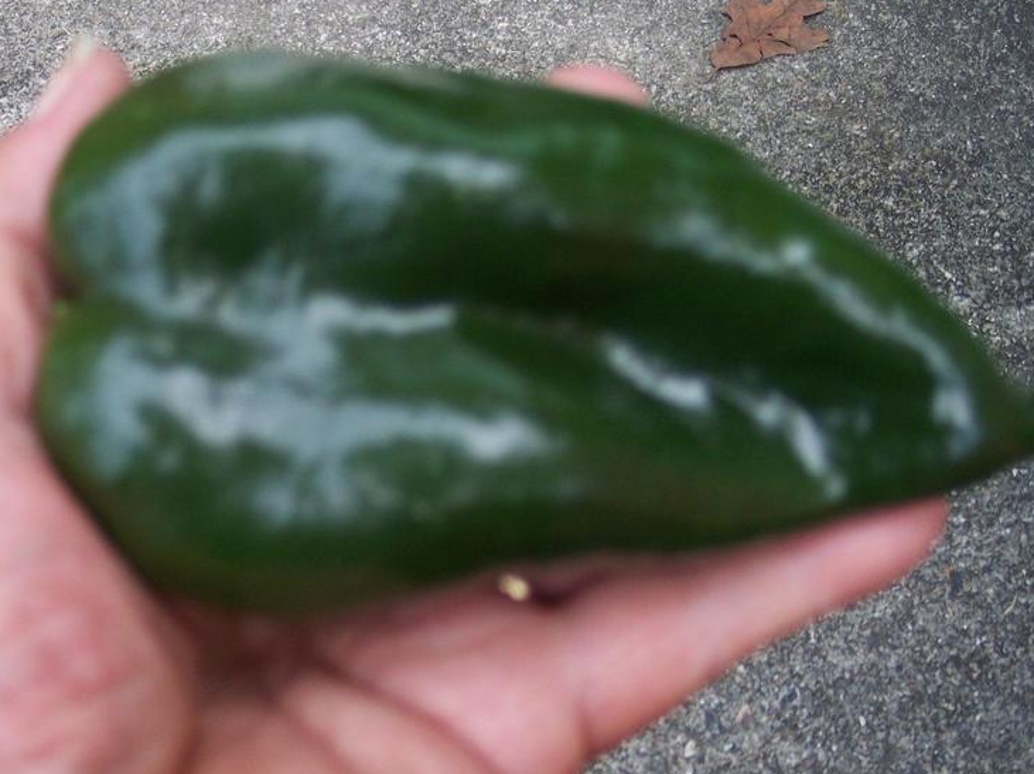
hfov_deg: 36.5
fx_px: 1552
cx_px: 364
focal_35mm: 52
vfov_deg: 27.9
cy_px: 497
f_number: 2.8
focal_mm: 8
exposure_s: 1/500
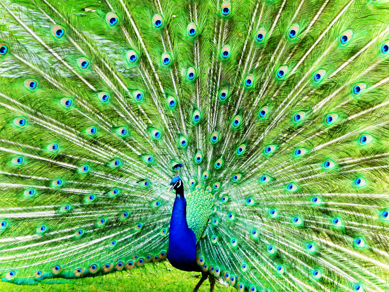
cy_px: 146
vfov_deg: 7.0
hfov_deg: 9.3
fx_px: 2394
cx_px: 194
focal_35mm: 213
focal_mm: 38.4
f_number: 3.9
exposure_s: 1/160
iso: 200
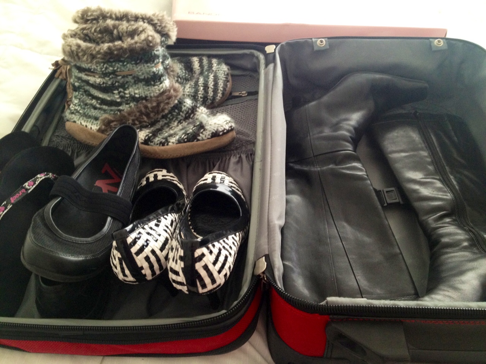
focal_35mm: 35
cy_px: 182
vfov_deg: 40.7
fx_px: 491
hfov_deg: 52.6
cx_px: 243
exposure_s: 1/20
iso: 160
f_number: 2.4
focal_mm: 4.28
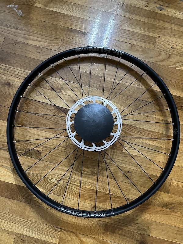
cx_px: 92
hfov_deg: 53.1
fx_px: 183
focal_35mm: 26
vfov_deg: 67.3
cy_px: 122
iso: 500
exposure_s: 1/40
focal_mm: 5.7
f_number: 1.5
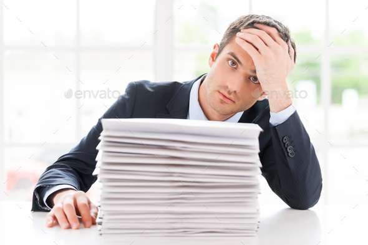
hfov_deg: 23.7
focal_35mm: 86
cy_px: 122
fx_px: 879
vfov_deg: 15.9
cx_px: 184
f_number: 4
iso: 200
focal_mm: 86
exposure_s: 1/160
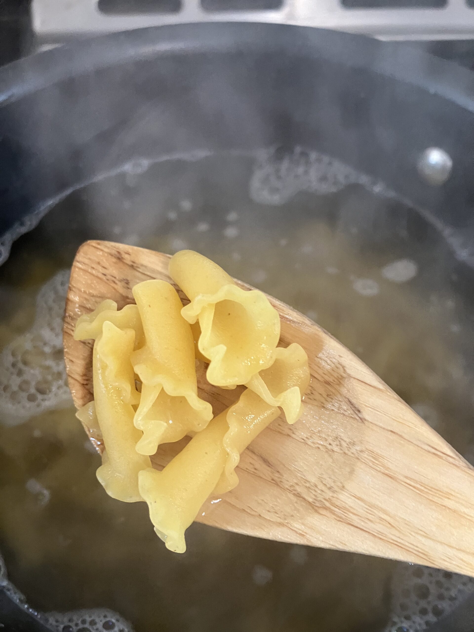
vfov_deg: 63.4
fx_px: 511
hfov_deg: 49.7
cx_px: 237
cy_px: 316
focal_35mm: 28
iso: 250
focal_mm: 3.99
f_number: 1.8
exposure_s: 1/40
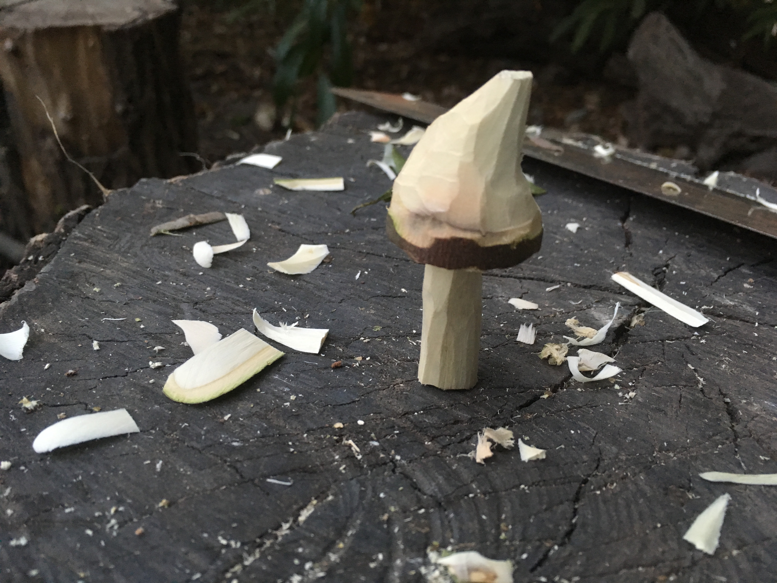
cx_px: 388
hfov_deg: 61.7
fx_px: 651
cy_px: 292
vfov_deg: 48.2
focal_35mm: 29
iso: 160
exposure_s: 1/30
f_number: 2.2
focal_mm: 4.15
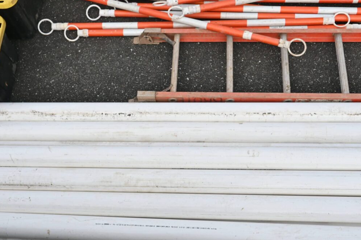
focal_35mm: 37
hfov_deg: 51.9
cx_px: 183
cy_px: 141
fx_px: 371
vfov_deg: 35.8
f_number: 5.6
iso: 280
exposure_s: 1/200
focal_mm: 16
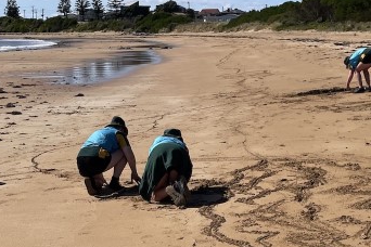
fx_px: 835
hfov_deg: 25.1
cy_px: 237
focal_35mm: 81
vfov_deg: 16.6
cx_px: 181
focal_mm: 4.2
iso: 32
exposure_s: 1/5814
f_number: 1.6
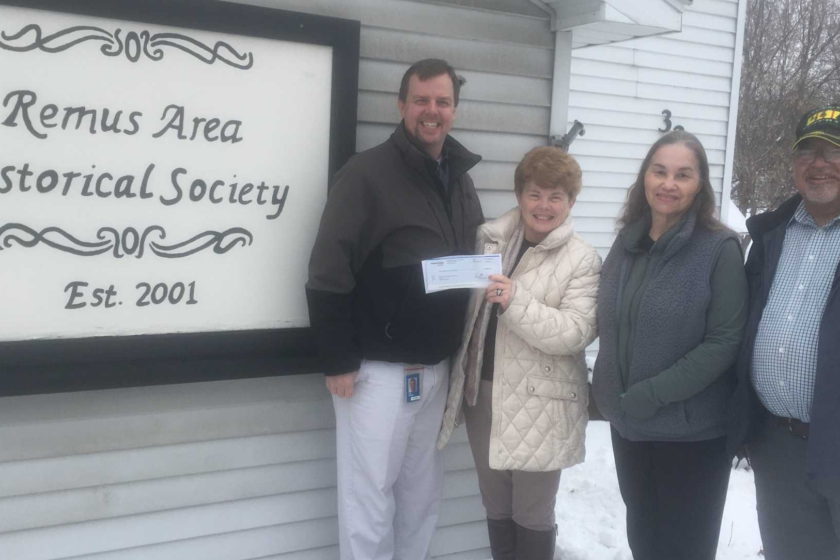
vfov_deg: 35.1
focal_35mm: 38
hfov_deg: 50.7
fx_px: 887
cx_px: 421
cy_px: 281
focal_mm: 4.15
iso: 25
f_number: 2.2
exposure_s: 1/481
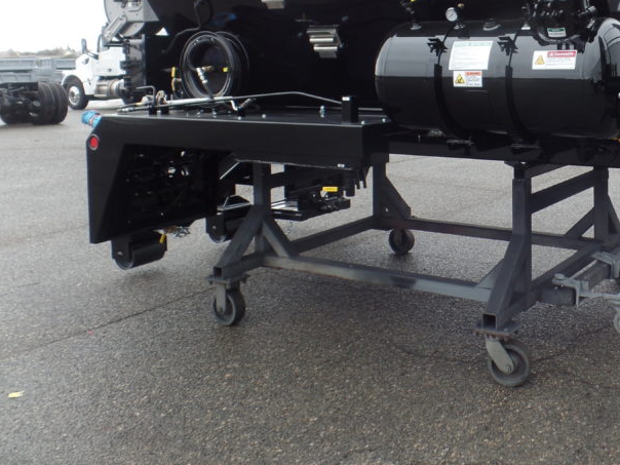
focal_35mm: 39
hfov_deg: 45.0
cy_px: 96
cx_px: 512
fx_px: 699
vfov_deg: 35.7
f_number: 3.2
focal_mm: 4.1
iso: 80
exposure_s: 1/45
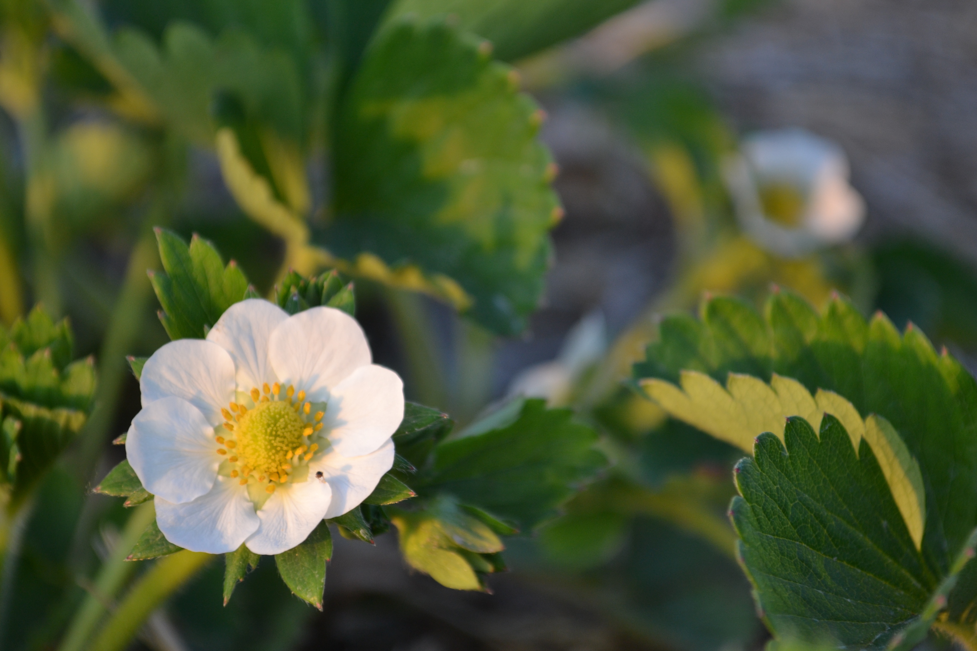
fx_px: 2239
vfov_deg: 16.6
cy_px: 326
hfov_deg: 24.6
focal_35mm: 82
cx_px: 488
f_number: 5.6
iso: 320
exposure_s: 1/125
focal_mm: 55
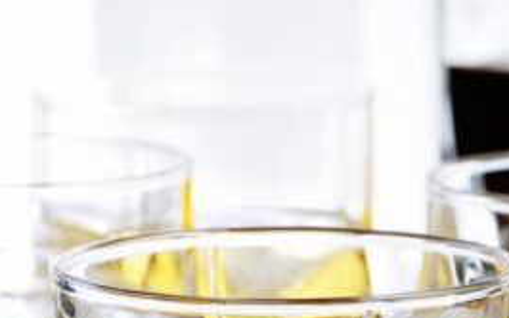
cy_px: 274
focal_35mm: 332
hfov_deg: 6.3
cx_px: 303
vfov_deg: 3.9
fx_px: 4604
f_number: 11
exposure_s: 1/125
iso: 200
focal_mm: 92
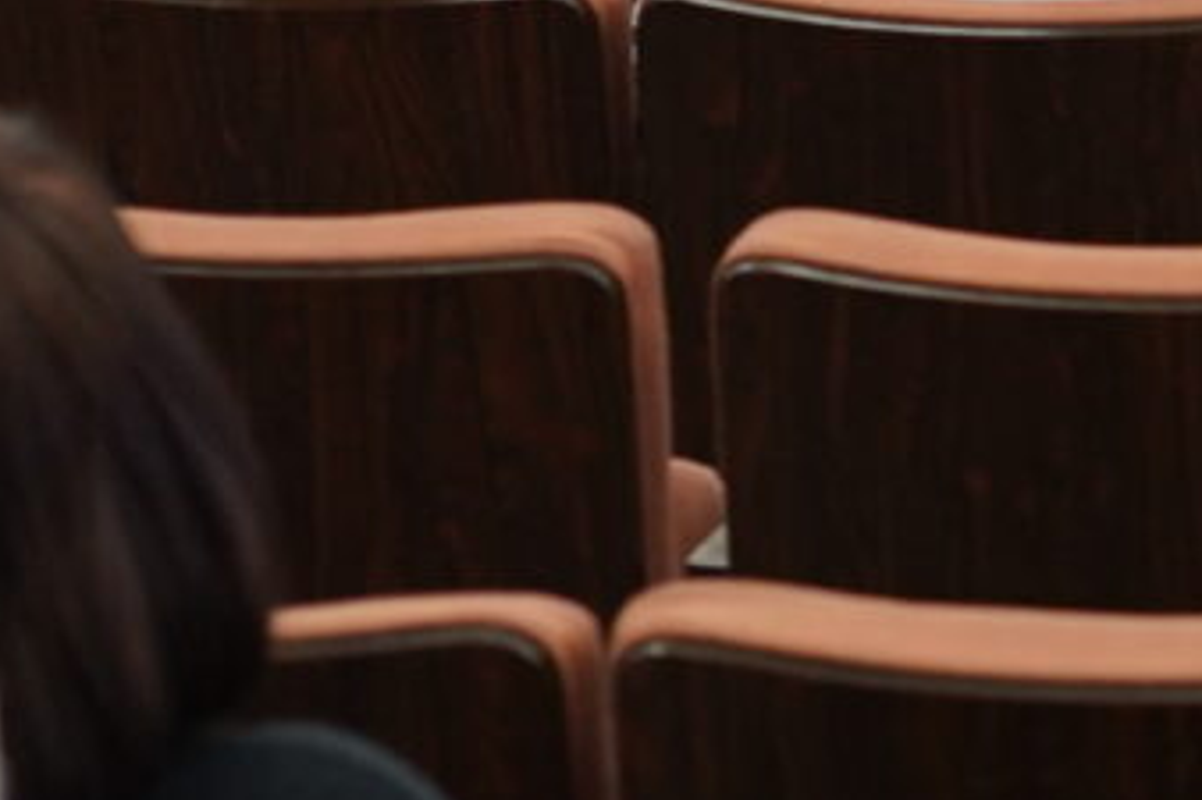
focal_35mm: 303
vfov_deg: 4.4
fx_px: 10111
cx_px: 2642
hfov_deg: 6.5
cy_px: -1332
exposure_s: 1/160
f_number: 2.8
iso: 1600
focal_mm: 50
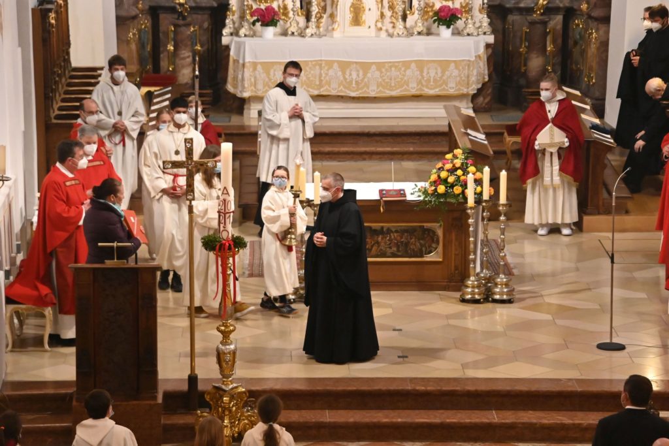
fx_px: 2788
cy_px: 223
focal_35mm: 150
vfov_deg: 9.2
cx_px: 334
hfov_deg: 13.7
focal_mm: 100
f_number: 5.6
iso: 6400
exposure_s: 1/125
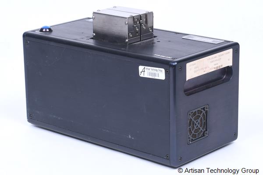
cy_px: 88
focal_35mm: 60
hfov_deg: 33.4
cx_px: 132
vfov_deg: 22.6
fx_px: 438
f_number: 14
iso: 200
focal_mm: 40
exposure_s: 1/200
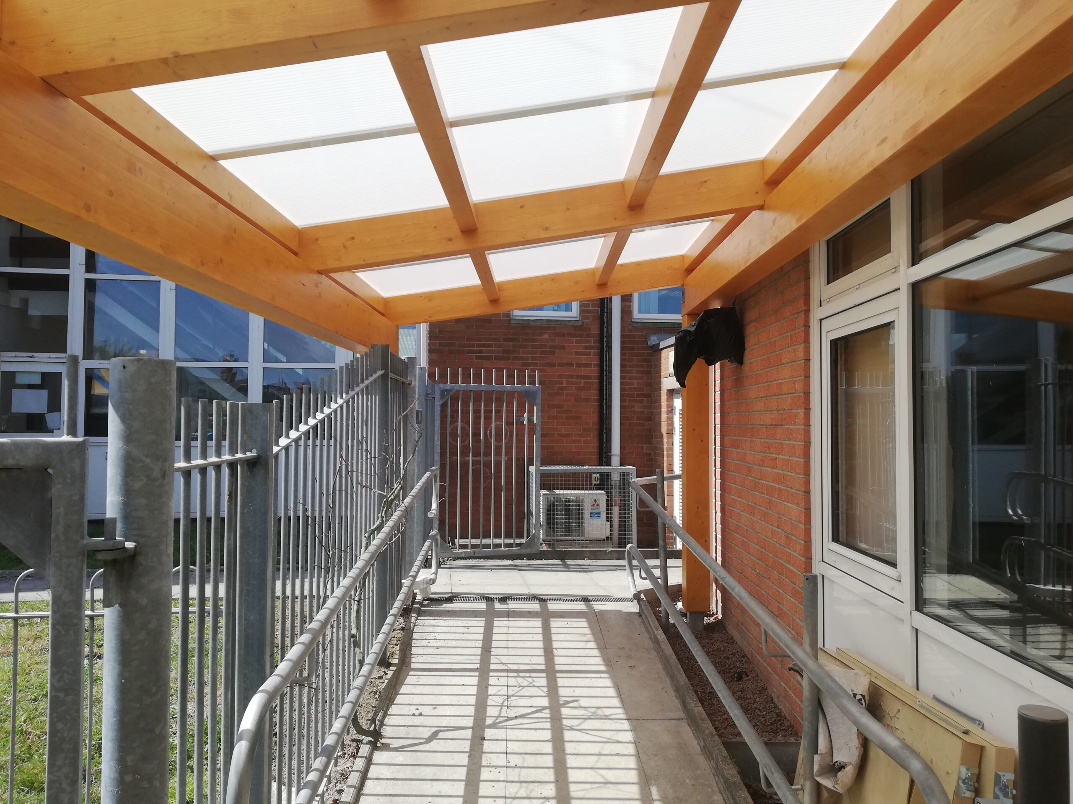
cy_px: 402
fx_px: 806
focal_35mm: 26
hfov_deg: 67.3
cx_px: 536
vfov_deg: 53.1
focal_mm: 3.81
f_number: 2.2
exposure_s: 1/794
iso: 50
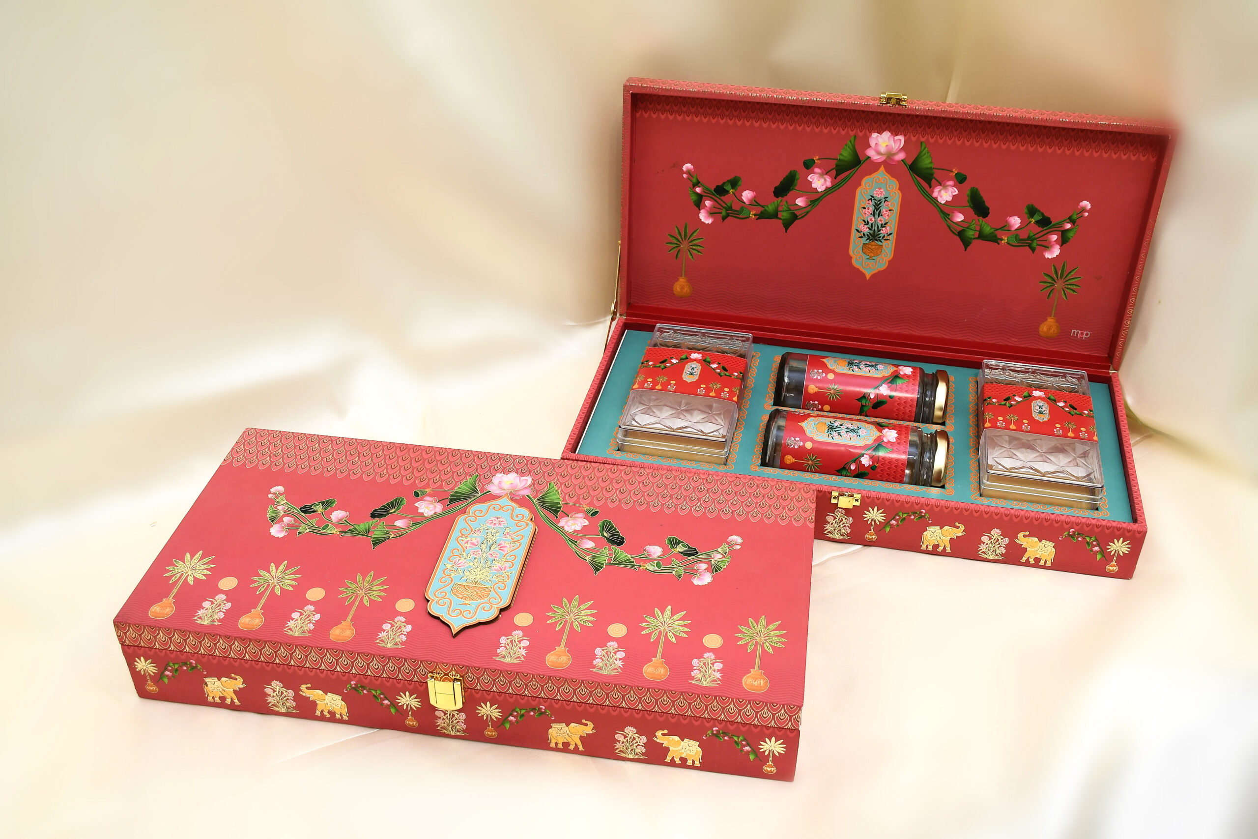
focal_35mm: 36
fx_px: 1258
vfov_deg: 36.9
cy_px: 420
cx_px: 629
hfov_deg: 53.1
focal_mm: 24
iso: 400
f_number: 6.3
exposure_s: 1/160
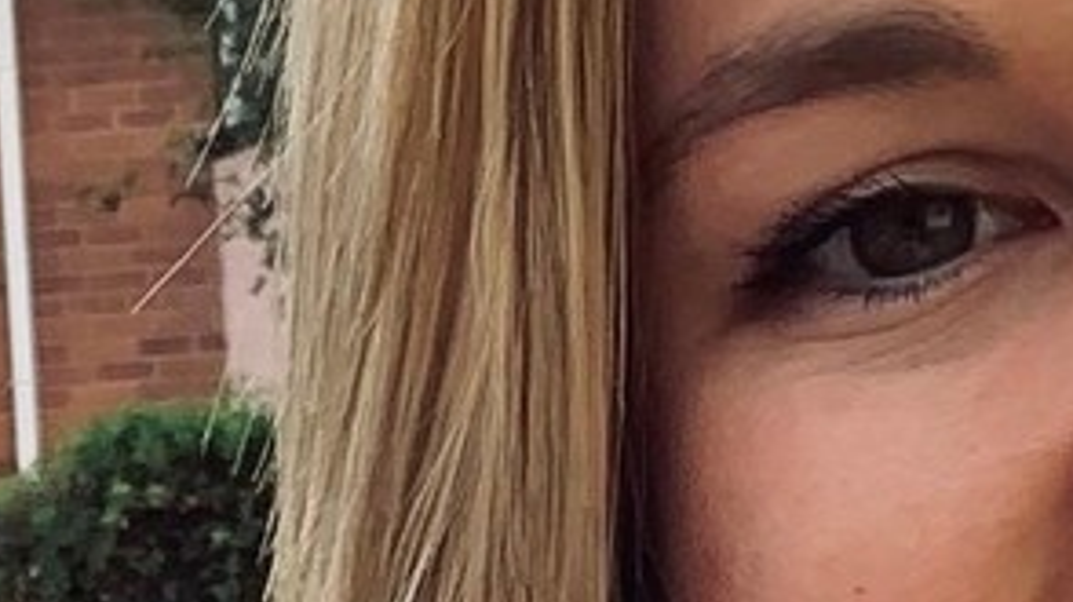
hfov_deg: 9.2
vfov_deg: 5.2
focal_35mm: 228
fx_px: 6483
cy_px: 1189
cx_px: -467
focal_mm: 2.87
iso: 16
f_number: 2.2
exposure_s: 1/406
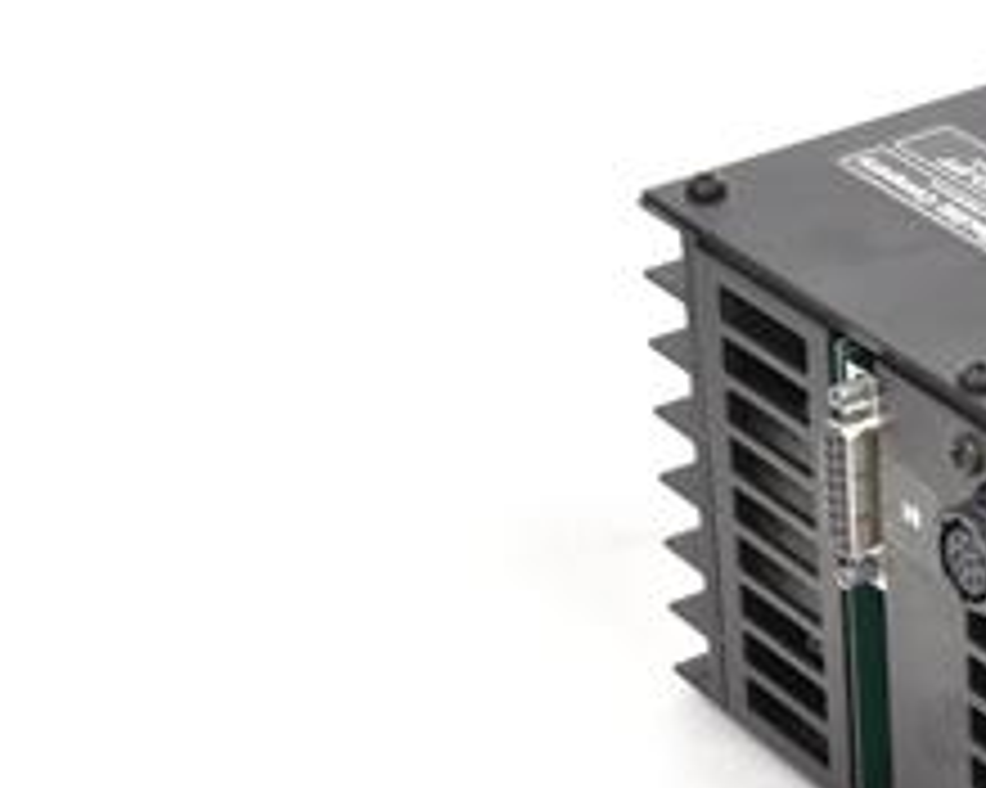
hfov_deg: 14.2
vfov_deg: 11.7
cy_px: 624
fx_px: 3821
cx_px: 1243
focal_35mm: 131
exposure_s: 1/200
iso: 200
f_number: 16
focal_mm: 34
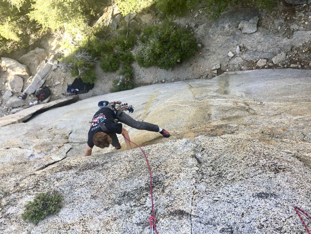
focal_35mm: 29
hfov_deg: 61.7
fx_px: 261
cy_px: 117
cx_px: 156
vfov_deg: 48.2
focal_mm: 4.15
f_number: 2.2
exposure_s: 1/186
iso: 32
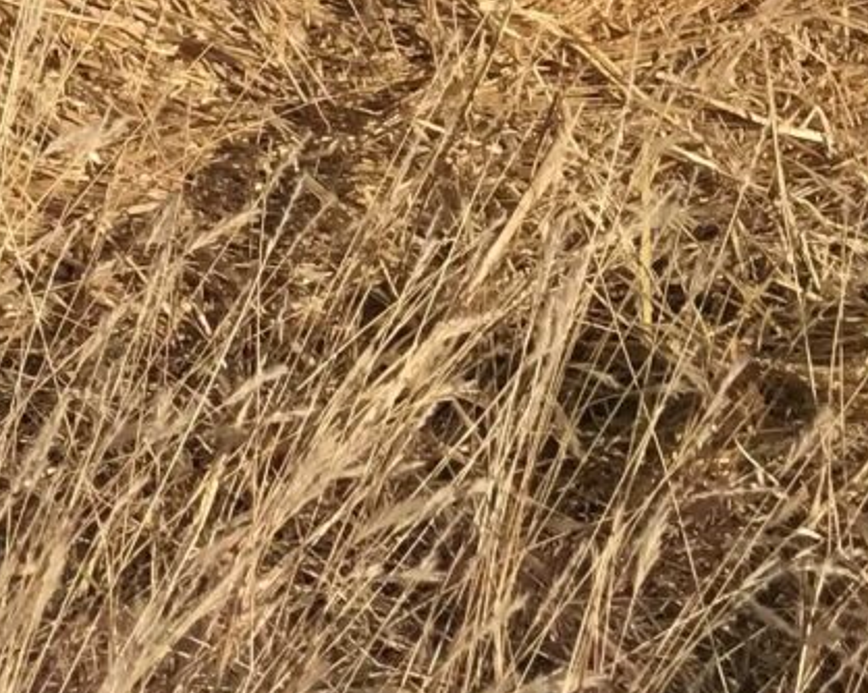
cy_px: -703
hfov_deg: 14.3
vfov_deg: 10.5
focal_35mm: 134
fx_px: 3441
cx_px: 166
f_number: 1.8
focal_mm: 3.99
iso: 20
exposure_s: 1/2817
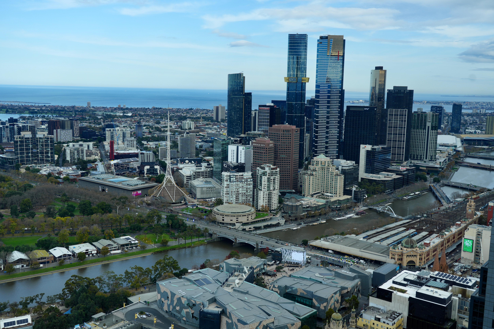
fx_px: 480
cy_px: 164
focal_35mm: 35
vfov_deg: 37.8
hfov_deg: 54.4
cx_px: 247
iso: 100
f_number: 5
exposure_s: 1/320
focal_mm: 35
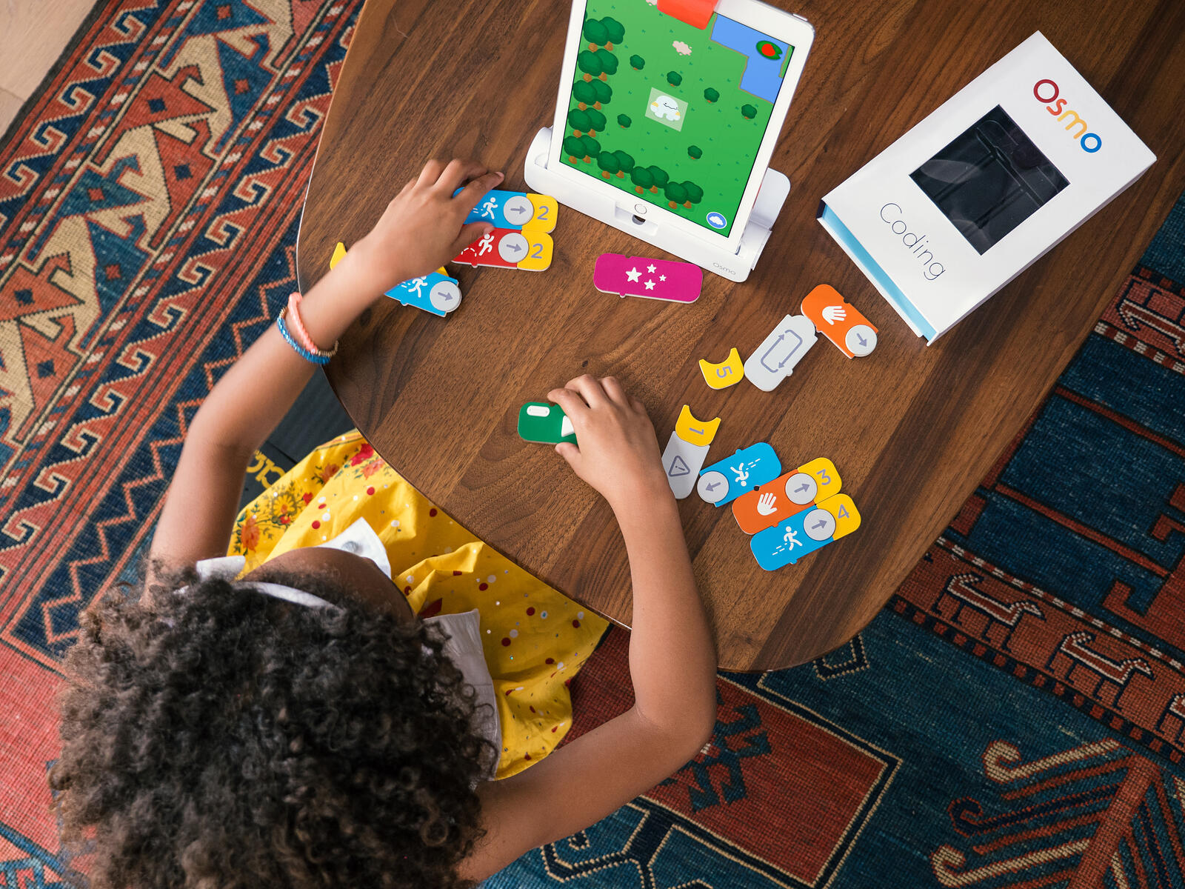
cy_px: 444
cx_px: 592
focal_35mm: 38
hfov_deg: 49.0
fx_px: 1301
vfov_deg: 37.7
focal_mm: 19
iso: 500
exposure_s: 1/60
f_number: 2.8
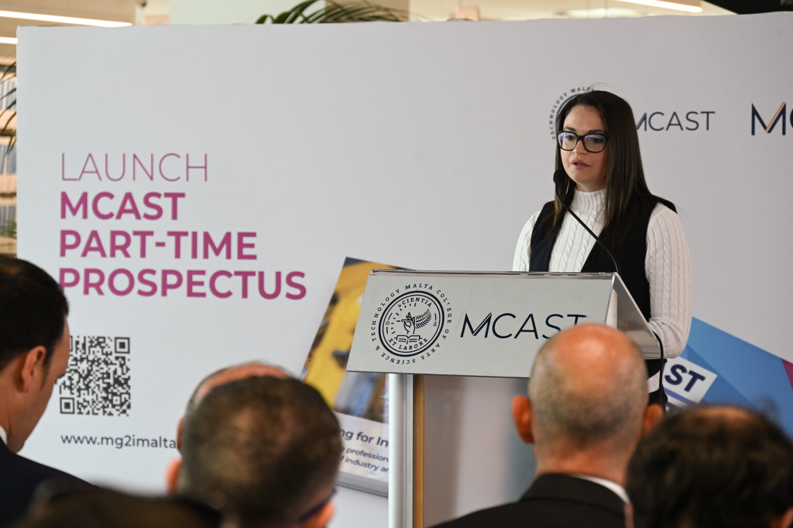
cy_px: 264
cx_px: 396
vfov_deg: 11.4
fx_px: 2642
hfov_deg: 17.1
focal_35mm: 120
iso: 640
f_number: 6.3
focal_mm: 120
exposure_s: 1/80
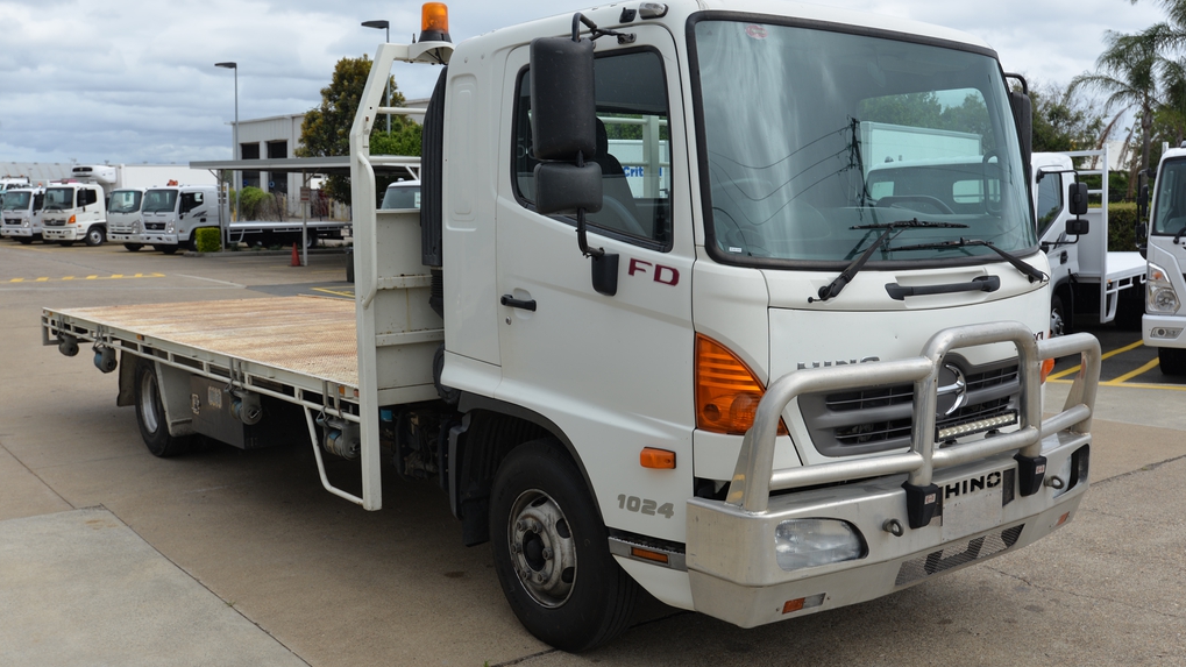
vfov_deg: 32.0
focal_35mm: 37
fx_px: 1163
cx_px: 597
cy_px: 336
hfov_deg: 54.0
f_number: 8
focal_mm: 35
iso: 110
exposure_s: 1/250
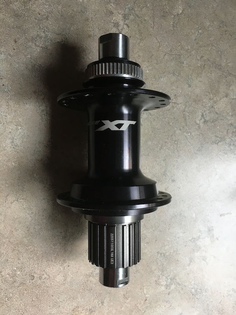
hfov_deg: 48.2
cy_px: 158
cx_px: 118
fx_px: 264
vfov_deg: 61.7
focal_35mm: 29
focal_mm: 4.15
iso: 50
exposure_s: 1/30
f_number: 2.2
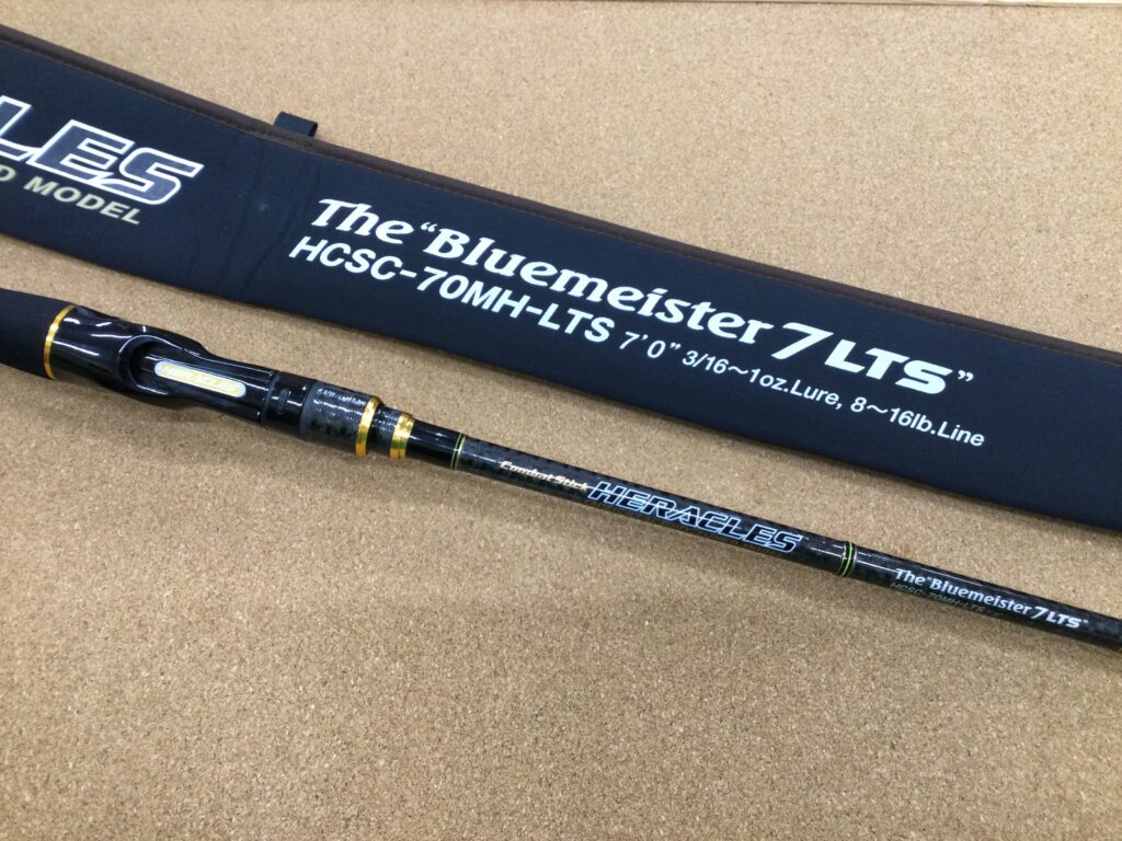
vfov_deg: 45.4
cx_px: 561
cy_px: 420
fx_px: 1005
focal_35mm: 31
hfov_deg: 58.4
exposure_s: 1/30
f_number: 2.4
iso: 64
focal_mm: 3.3
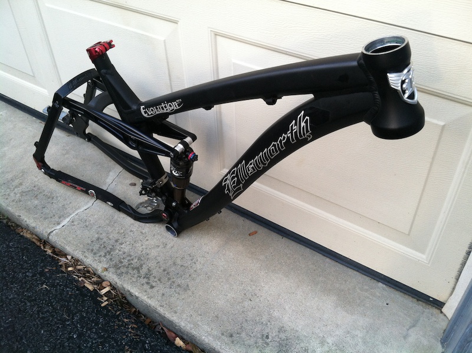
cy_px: 176
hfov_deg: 52.7
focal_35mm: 35
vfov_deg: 40.6
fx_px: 477
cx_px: 236
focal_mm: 3.85
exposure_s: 1/60
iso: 100
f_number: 2.8
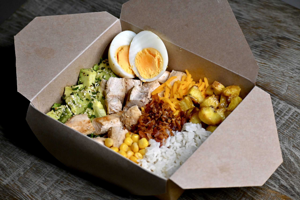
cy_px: 100
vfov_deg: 11.9
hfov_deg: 17.7
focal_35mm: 116
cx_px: 150
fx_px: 962
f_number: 4.8
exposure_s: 1/125
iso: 2000
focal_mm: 77
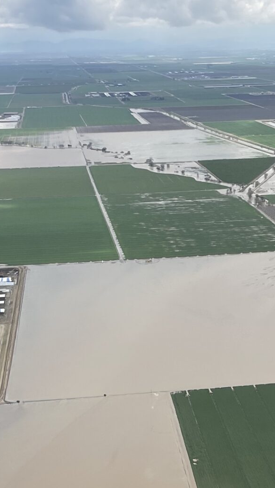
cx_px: 200
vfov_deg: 28.3
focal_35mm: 70
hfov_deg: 17.2
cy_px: 489
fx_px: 907
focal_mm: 4.2
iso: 32
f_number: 1.6
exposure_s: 1/1795
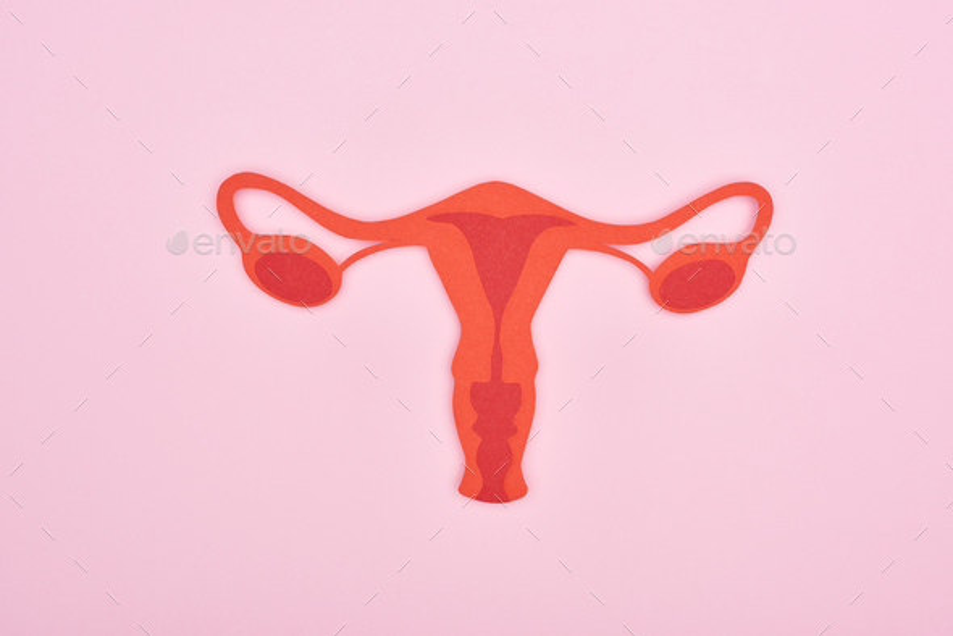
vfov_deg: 27.0
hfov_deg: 39.6
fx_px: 1324
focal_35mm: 50
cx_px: 476
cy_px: 318
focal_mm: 50
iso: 200
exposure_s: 1/160
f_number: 9
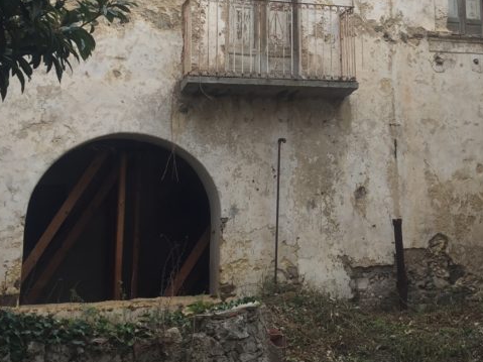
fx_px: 865
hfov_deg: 30.2
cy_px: 54
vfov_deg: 23.2
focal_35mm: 62
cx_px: 407
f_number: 2.2
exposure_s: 1/170
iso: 32
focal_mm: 4.15
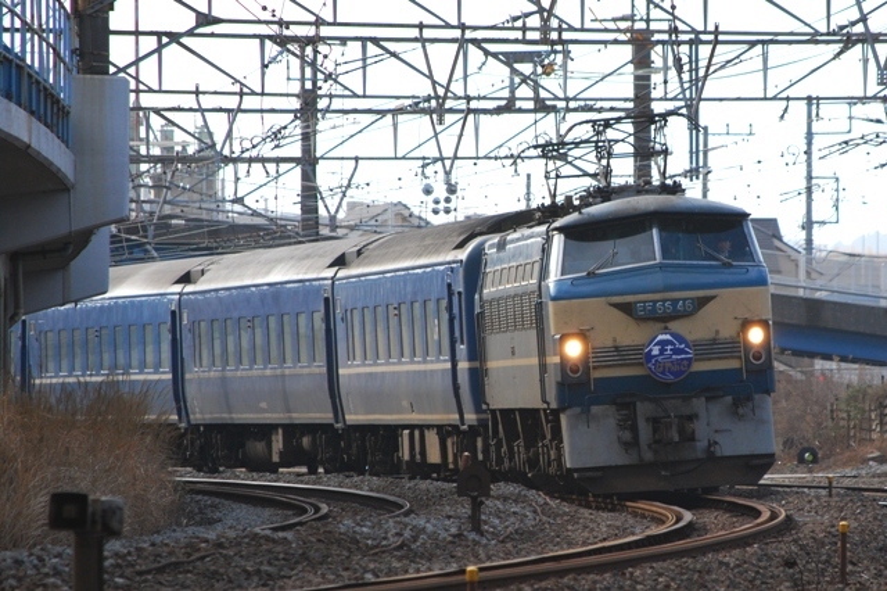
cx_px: 444
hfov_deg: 6.9
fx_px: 7388
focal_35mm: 300
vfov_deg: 4.6
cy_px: 296
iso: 400
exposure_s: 1/500
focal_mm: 200
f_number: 8
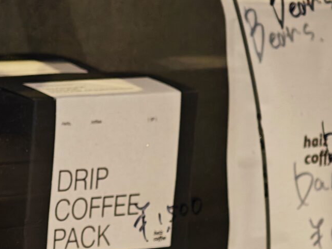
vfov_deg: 6.2
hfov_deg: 8.3
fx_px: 2292
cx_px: 89
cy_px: 164
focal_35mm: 239
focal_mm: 12.28
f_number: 1.8
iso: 400
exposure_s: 1/120
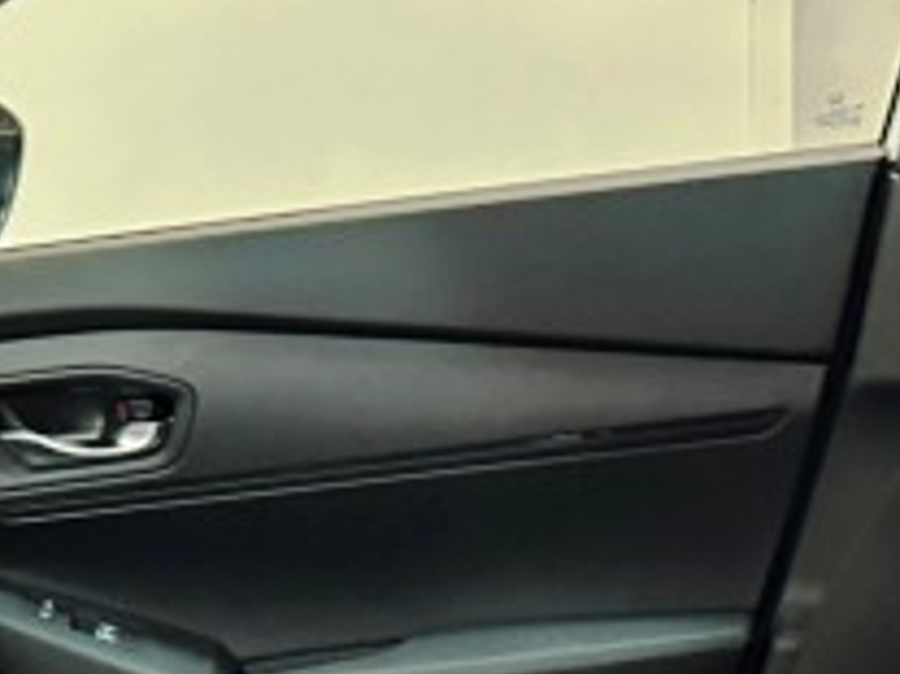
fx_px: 3092
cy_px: 1083
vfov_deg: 11.8
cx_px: 204
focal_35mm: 119
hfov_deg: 16.5
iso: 640
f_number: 1.78
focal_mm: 6.86
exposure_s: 1/60
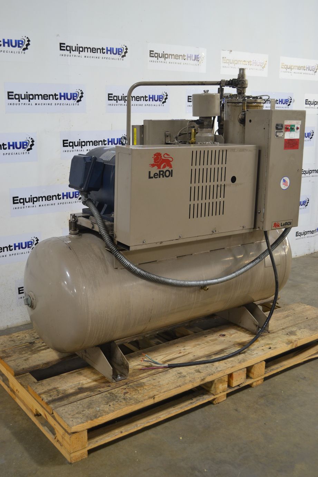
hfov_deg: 34.2
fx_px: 517
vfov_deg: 49.6
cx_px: 159
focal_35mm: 39
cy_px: 238
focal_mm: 26
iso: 400
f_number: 4.2
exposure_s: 1/25
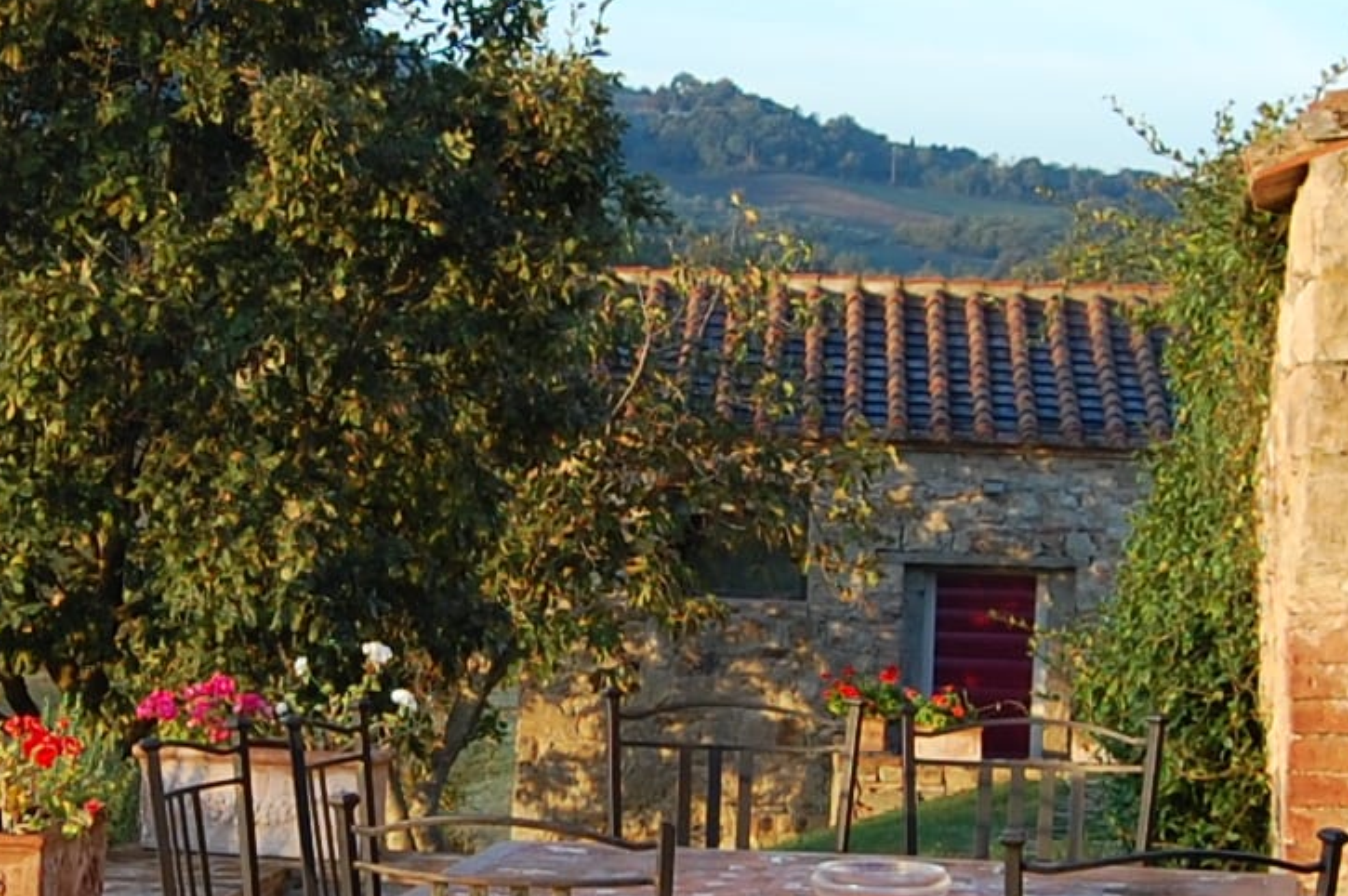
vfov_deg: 12.2
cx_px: 329
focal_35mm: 112
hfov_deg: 18.2
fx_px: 4190
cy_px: 528
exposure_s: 1/125
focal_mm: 18
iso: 220
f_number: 5.6
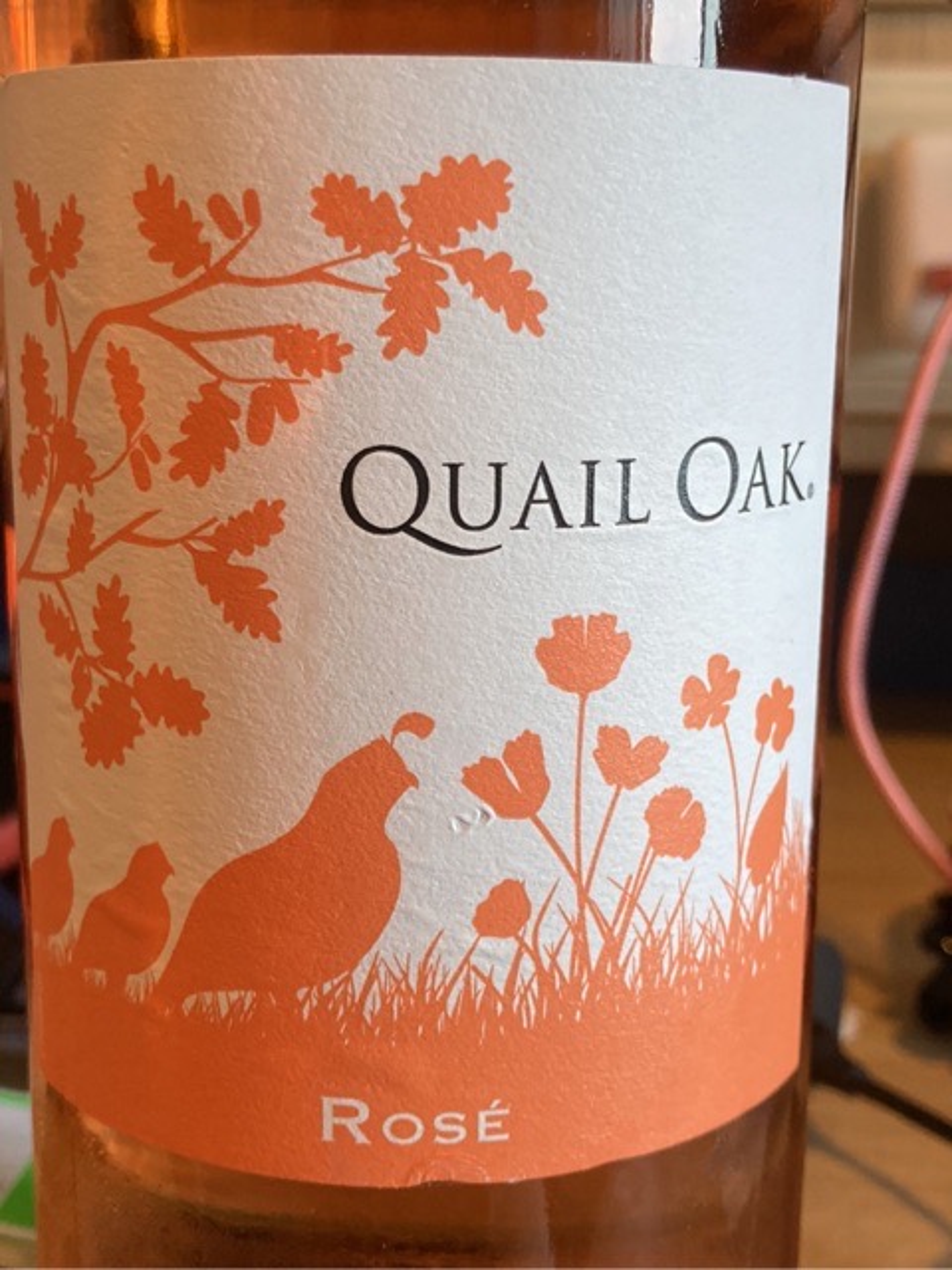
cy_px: 635
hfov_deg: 22.9
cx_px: 476
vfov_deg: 30.3
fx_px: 2347
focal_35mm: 64
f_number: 1.8
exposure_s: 1/60
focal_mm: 3.99
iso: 100
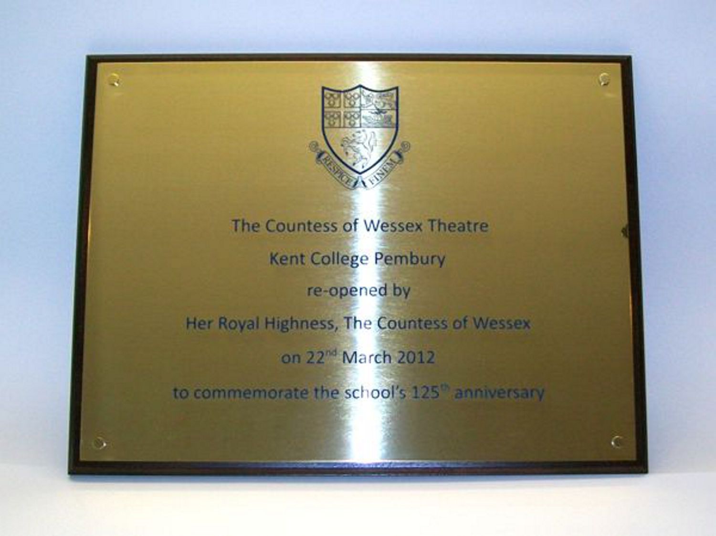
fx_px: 703
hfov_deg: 54.0
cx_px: 358
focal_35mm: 34
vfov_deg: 41.7
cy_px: 268
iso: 64
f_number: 2.7
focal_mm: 6.1
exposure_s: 1/60
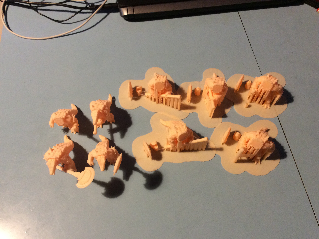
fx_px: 294
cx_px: 160
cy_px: 120
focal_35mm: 32
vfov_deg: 44.1
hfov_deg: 56.9
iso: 160
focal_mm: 3.3
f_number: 2.4
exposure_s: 1/25
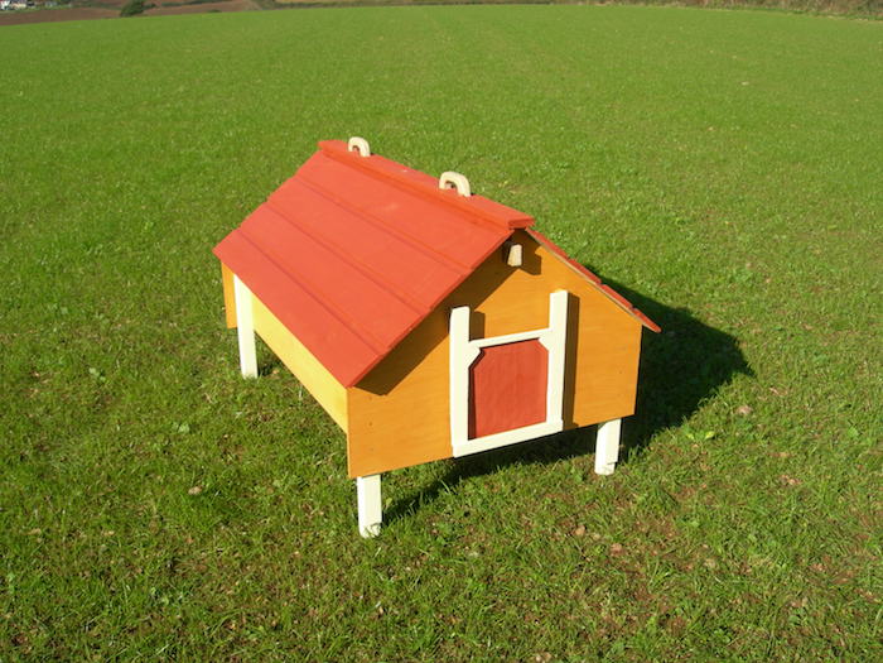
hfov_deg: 49.0
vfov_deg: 37.7
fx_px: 969
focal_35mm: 38
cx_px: 442
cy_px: 332
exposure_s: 1/383
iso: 50
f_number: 4.8
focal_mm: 7.8
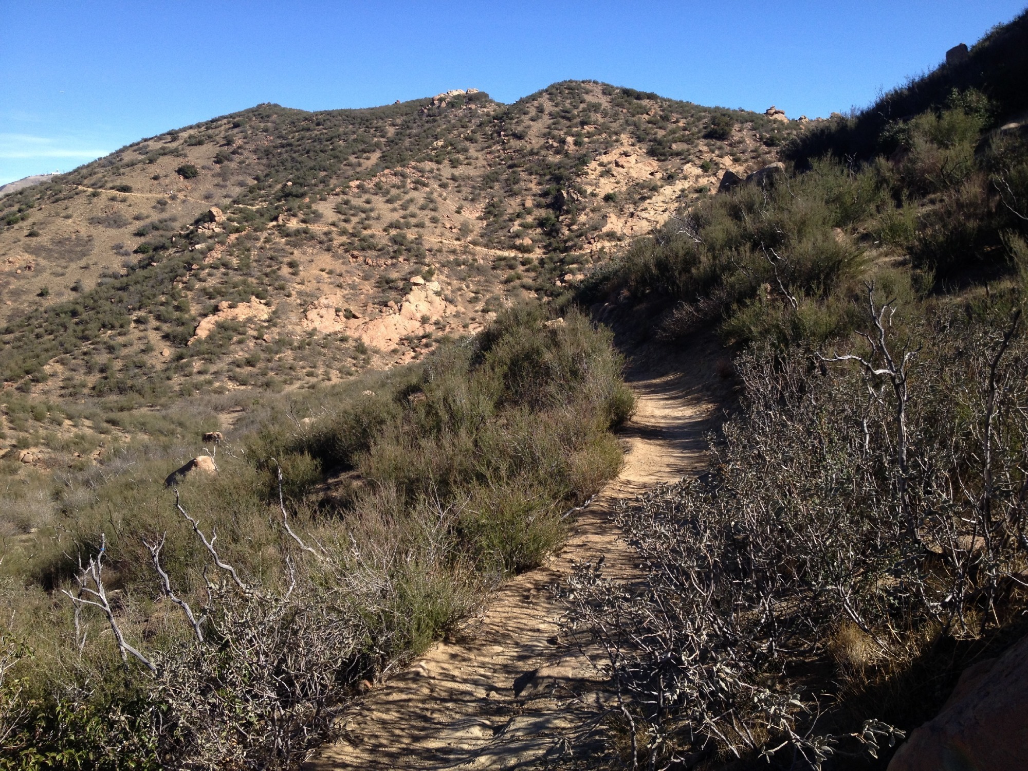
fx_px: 1039
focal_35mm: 35
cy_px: 386
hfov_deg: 52.6
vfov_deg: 40.7
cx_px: 514
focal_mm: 4.28
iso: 50
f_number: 2.4
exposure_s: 1/965
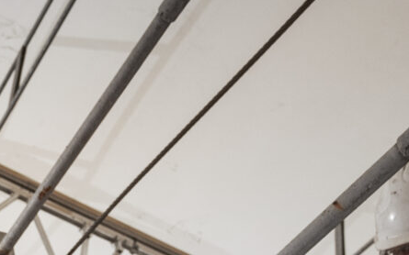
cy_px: 632
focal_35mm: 82
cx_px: -149
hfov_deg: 22.1
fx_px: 914
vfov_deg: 12.3
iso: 200
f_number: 4
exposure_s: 1/60
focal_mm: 14
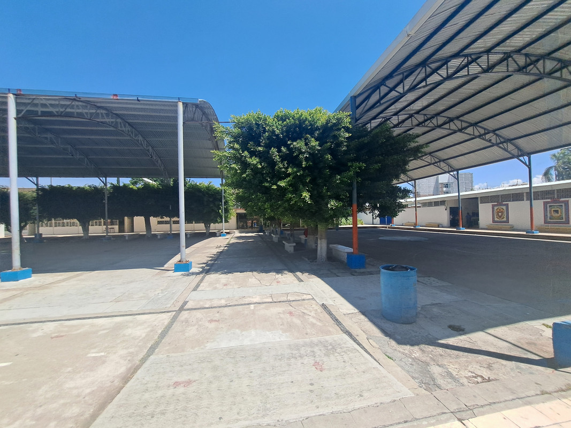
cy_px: 214
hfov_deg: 106.2
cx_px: 286
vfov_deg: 89.9
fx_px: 214
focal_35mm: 13
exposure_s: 1/1190
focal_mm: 1.74
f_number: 2.2
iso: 50
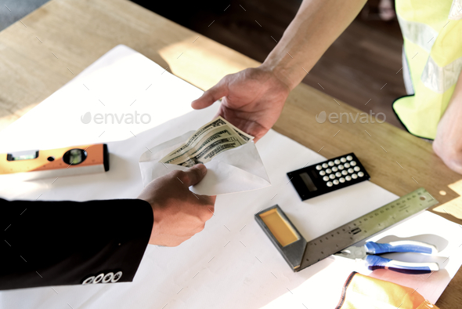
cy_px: 154
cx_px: 231
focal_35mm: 55
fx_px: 706
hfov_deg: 36.2
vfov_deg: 24.6
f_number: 3.5
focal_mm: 55
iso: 125
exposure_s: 1/60
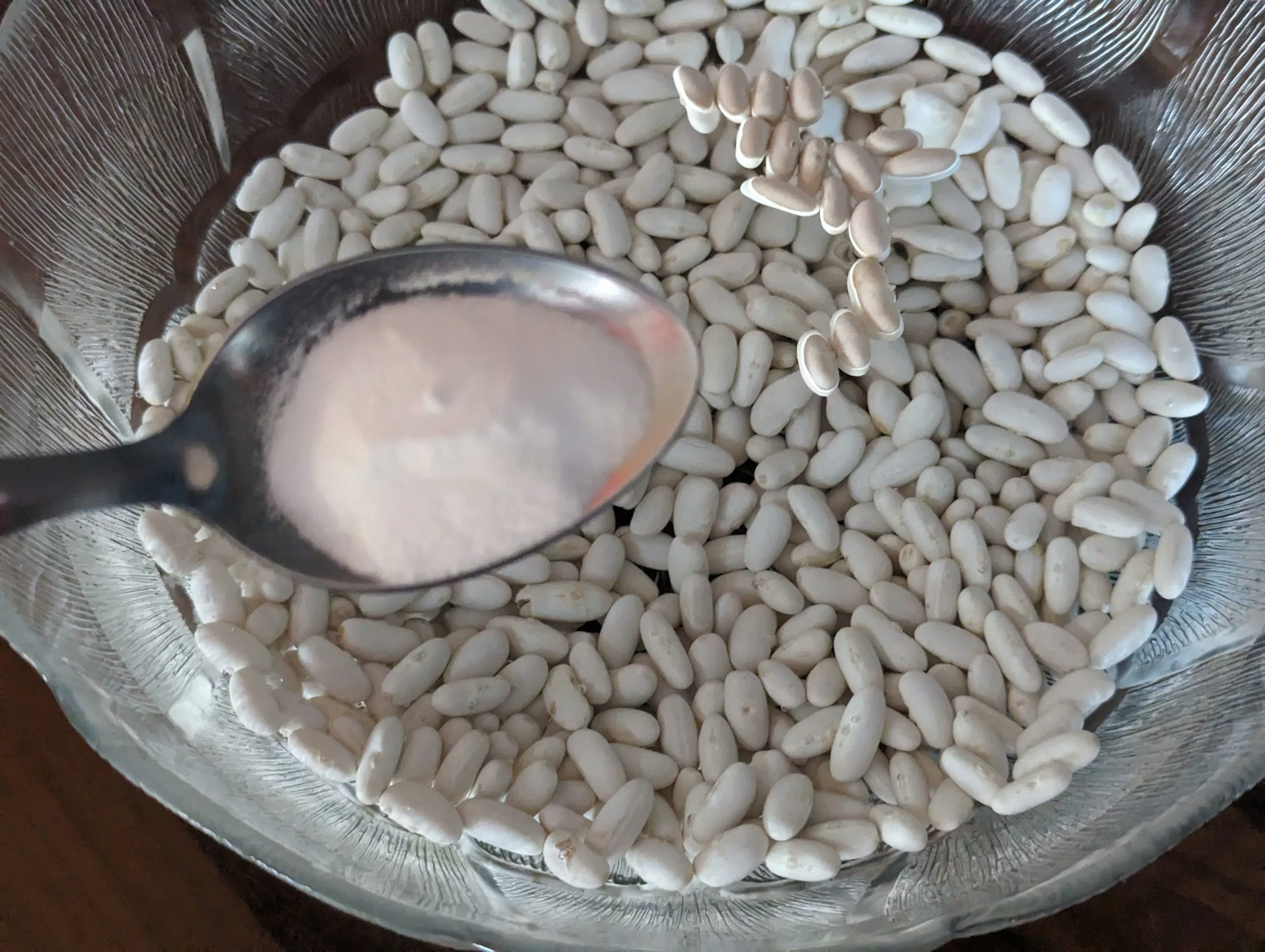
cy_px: 476
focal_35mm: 48
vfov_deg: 30.3
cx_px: 632
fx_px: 1757
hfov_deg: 39.6
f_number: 1.85
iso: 2409
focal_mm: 6.81
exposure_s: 1/84.1
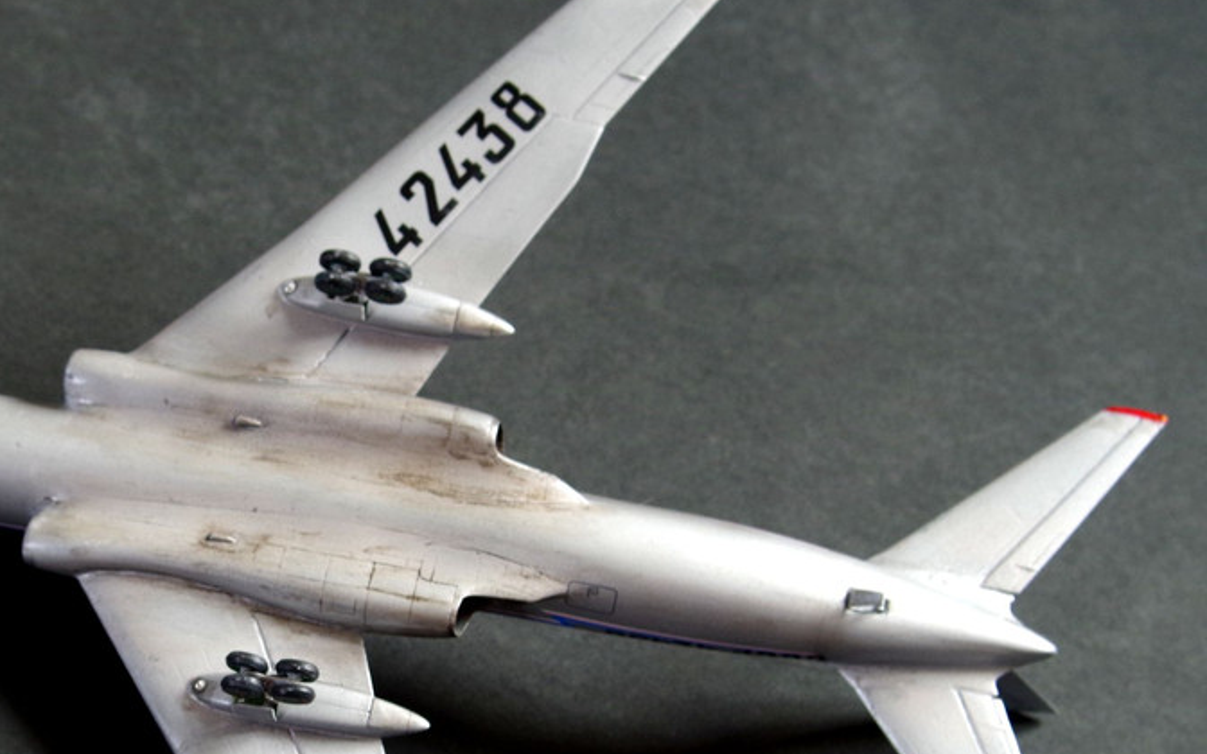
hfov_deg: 17.0
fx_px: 4013
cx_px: 273
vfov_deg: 10.7
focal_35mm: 122
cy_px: 508
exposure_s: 1/4
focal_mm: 45
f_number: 8
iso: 400
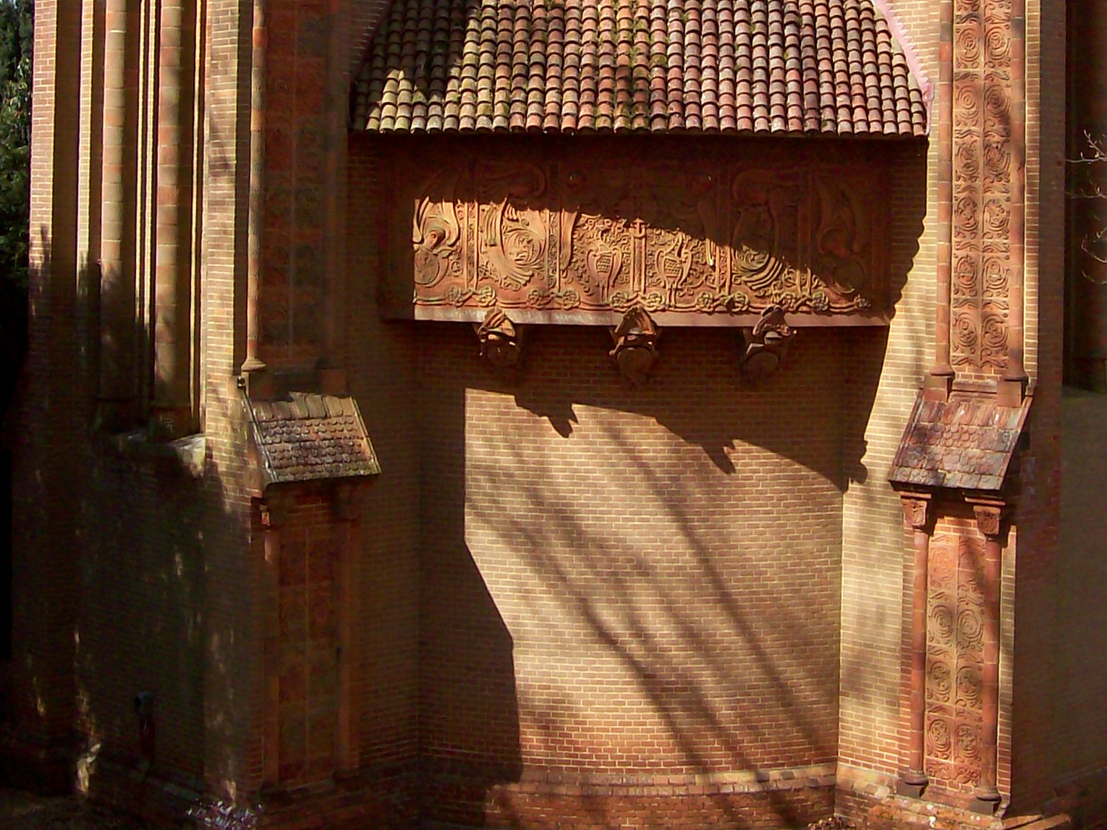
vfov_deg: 21.7
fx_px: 2142
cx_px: 649
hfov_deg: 28.9
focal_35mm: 67
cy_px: 179
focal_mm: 6
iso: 80
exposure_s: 1/432
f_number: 4.8
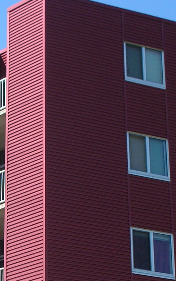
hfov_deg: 9.7
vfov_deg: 15.4
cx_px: -27
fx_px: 1020
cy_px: 279
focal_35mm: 133
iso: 50
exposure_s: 1/57.5
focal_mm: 7.7
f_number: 9.9
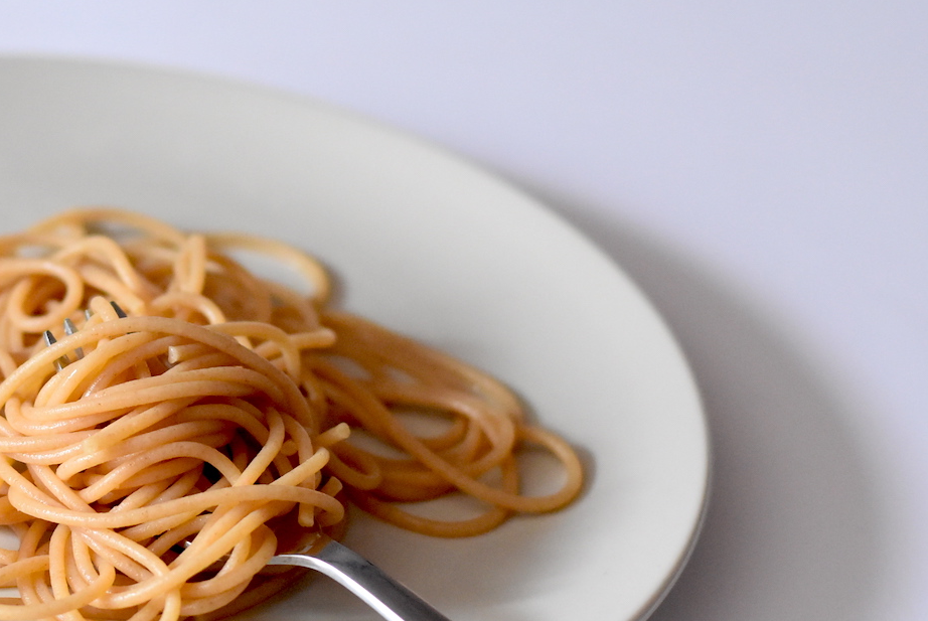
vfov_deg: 11.2
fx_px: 3148
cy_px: 475
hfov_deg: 16.7
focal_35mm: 122
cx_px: 218
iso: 3200
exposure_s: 1/125
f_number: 3.2
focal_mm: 50
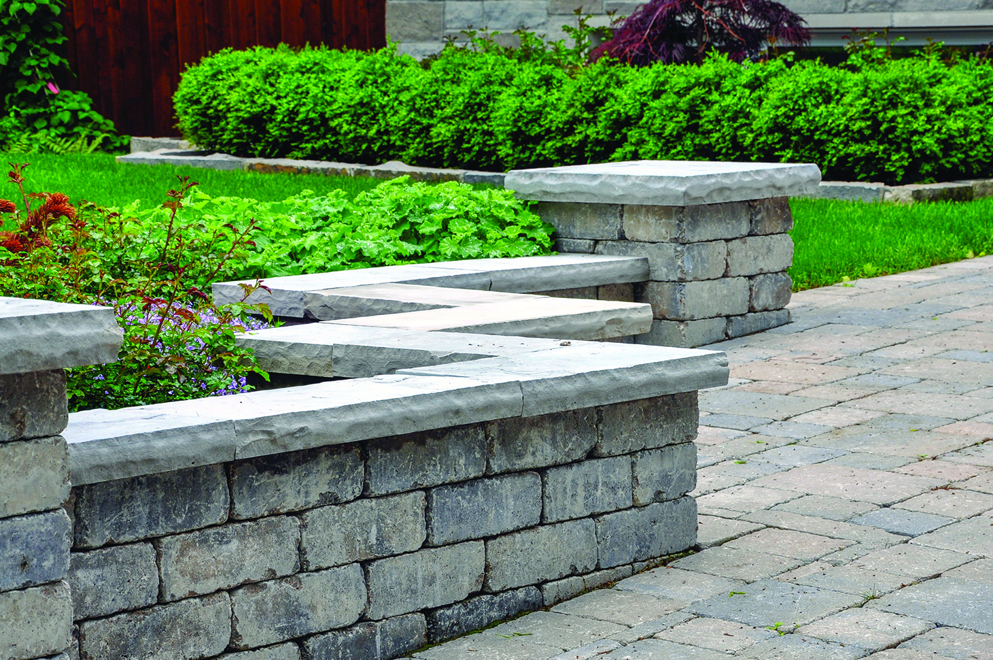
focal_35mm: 115
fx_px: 3168
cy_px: 384
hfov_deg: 17.8
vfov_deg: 11.9
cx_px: 605
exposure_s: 1/100
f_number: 9
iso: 200
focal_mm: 62
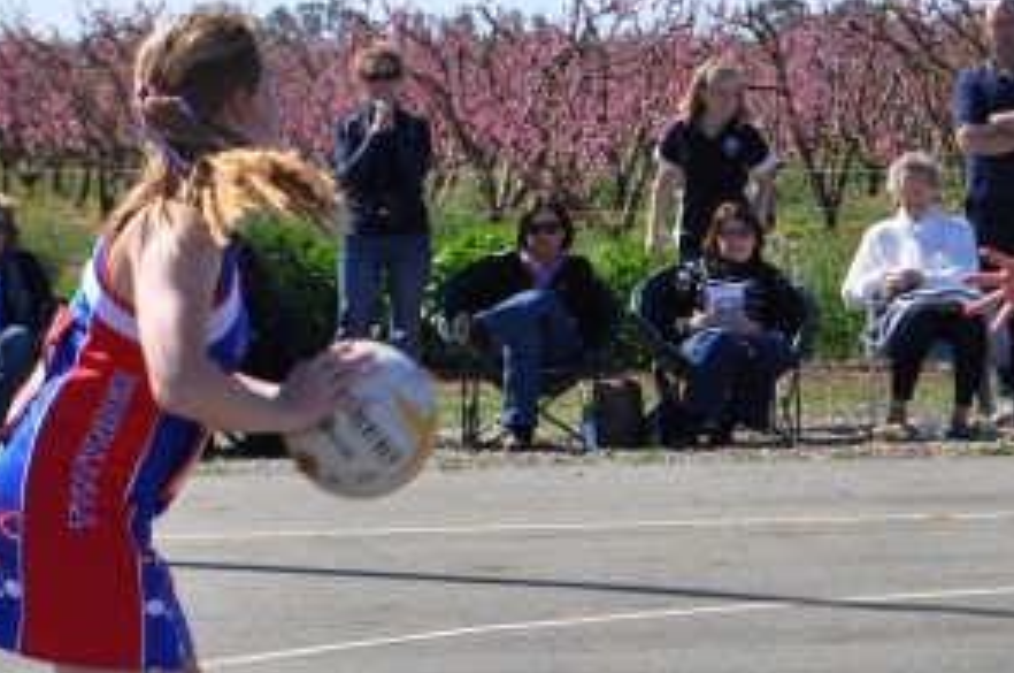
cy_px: 286
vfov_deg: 6.4
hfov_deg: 9.6
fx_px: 6054
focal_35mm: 215
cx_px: 610
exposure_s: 1/400
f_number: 10
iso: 200
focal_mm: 55
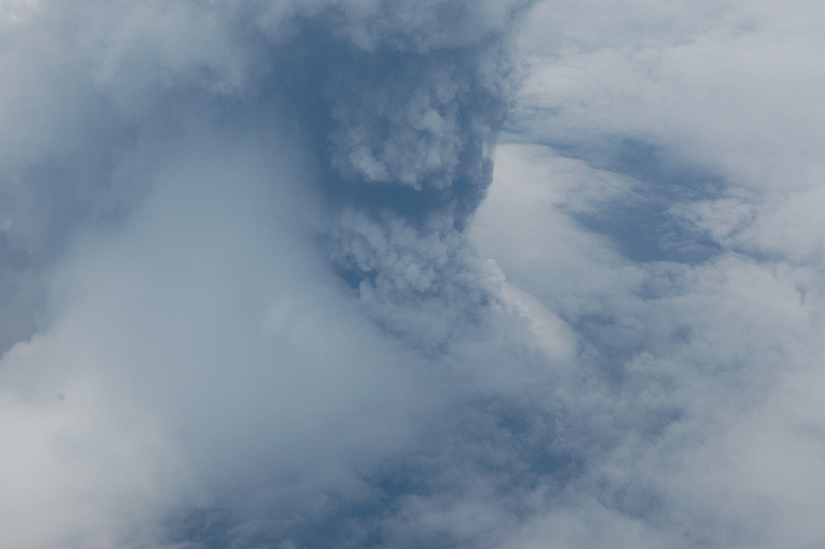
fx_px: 2404
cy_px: 274
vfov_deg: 13.0
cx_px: 412
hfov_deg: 19.5
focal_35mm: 105
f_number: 11
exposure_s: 1/500
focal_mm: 70
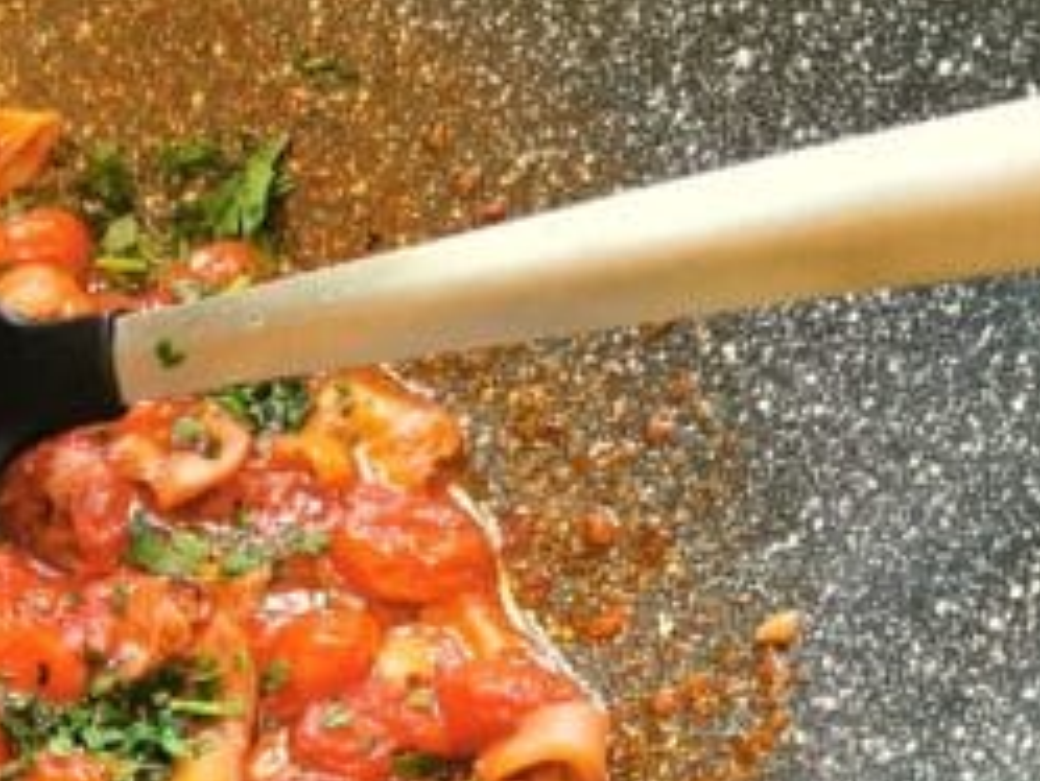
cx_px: -196
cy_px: 919
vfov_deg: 18.0
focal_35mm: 78
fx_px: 2345
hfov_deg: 23.0
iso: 250
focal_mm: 5.56
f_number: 1.6
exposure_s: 1/60
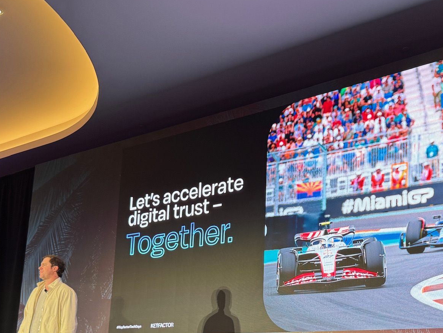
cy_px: 274
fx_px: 538
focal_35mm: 42
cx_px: 298
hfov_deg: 44.1
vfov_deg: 33.2
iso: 160
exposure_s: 1/61
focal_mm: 6.76
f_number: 1.78
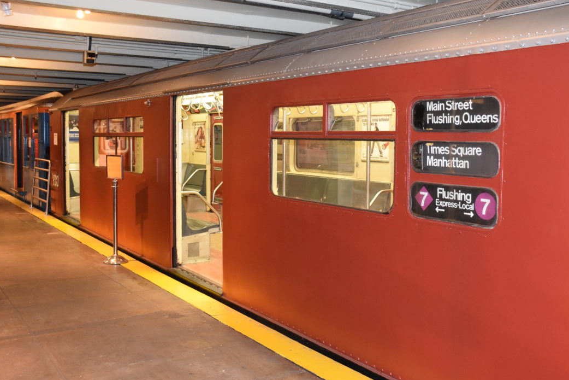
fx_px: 601
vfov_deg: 35.0
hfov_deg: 50.6
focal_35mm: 38
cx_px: 306
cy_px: 172
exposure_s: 1/60
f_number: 3.5
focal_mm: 22
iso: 2000
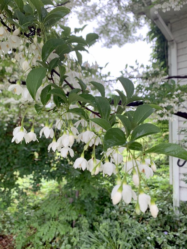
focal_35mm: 26
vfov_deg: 67.3
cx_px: 94
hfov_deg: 53.1
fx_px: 187
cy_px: 124
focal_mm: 4.25
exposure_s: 1/122
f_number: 1.8
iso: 25
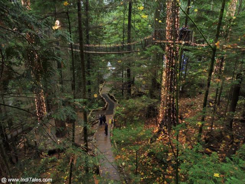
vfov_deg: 56.9
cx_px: 122
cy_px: 92
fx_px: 170
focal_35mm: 24
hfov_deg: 71.6
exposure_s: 1/8
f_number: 4.8
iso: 560
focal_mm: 4.3
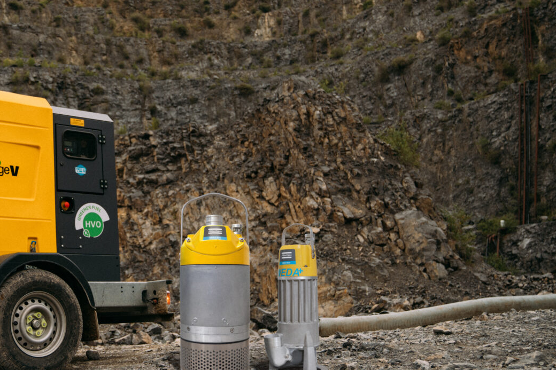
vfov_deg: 28.0
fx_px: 741
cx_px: 89
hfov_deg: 39.1
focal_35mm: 48
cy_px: 145
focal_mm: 26
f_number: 2.8
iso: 125
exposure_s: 1/1000
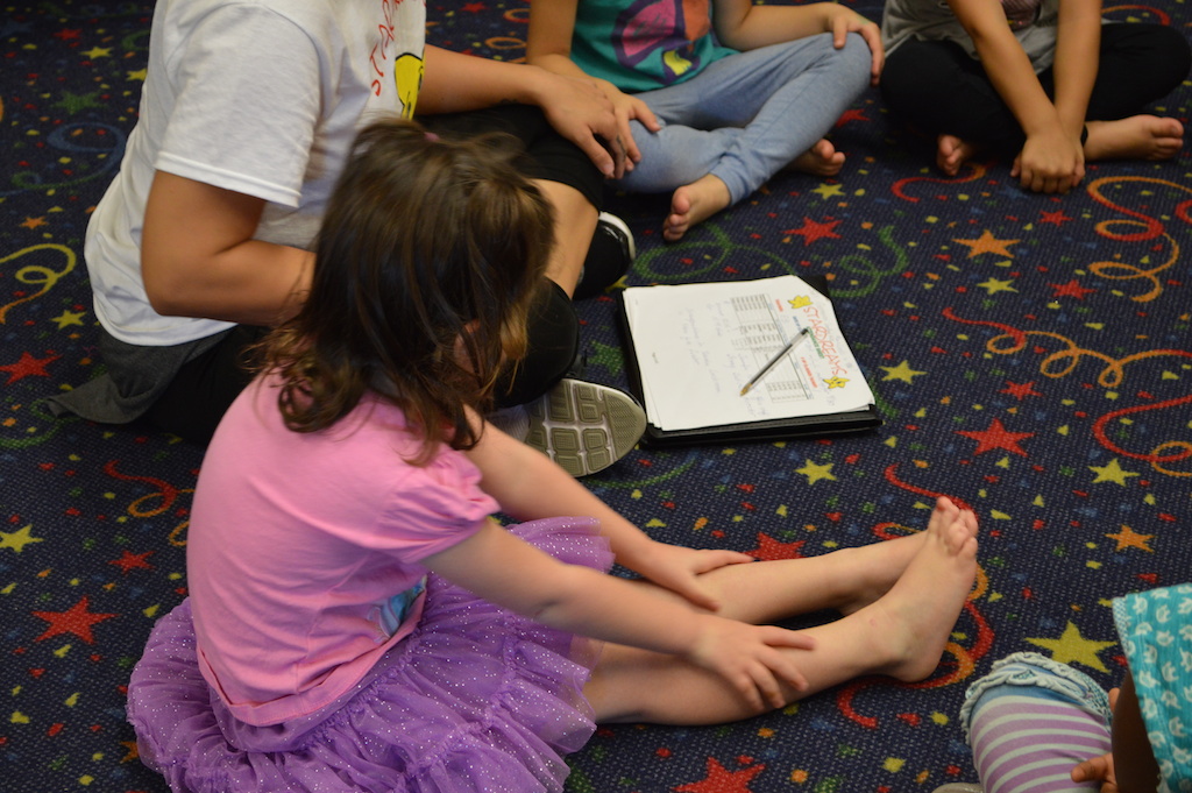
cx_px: 596
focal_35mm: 72
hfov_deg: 28.1
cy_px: 396
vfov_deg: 18.9
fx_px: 2382
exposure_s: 1/60
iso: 1000
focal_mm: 48
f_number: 5.3
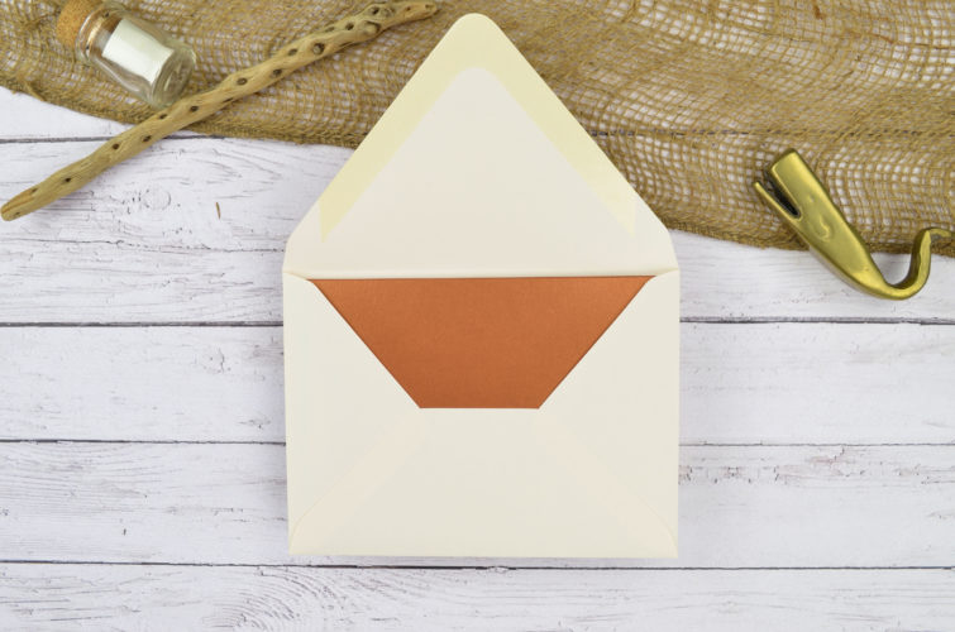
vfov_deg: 36.7
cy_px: 316
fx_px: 953
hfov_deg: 53.2
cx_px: 478
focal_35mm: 36
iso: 100
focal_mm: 24
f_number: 7.1
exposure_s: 1/13
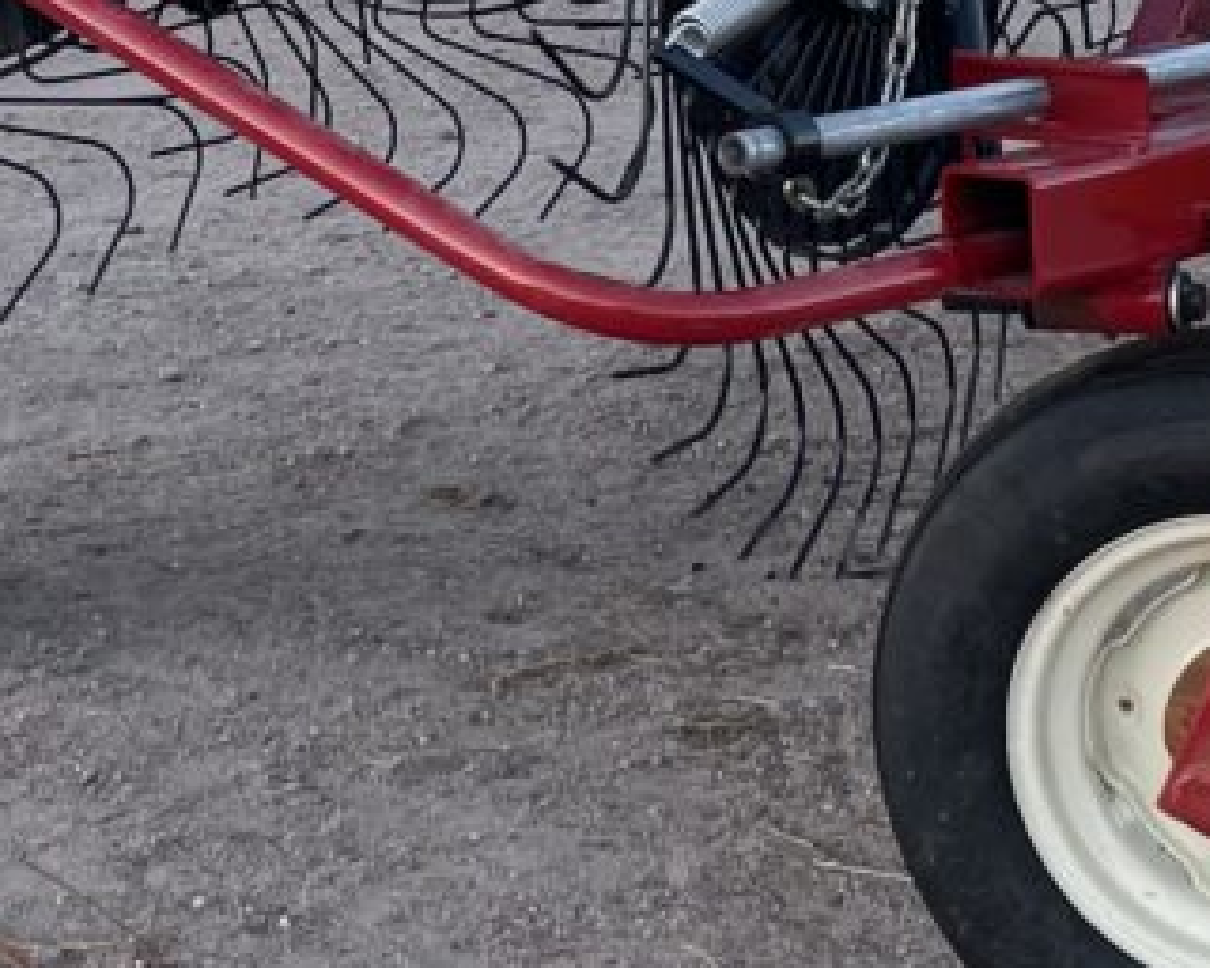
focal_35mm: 122
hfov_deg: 15.8
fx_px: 4369
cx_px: 722
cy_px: -76
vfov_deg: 12.4
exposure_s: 1/121
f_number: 1.6
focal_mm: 4.2
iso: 40
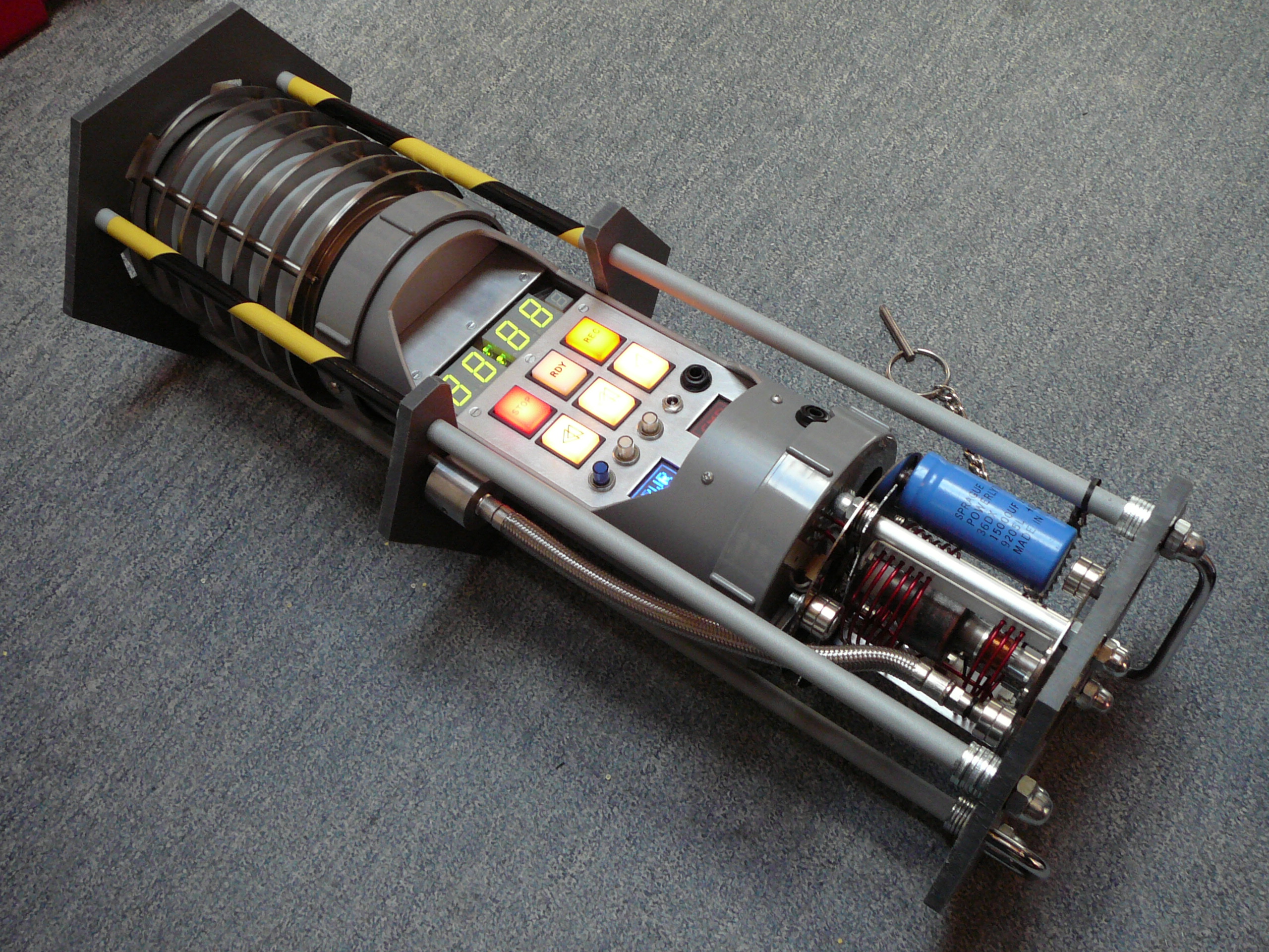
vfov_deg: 40.7
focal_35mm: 35
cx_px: 634
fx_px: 1283
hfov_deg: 52.6
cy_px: 476
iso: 200
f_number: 2.8
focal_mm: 5.2
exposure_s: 1/15
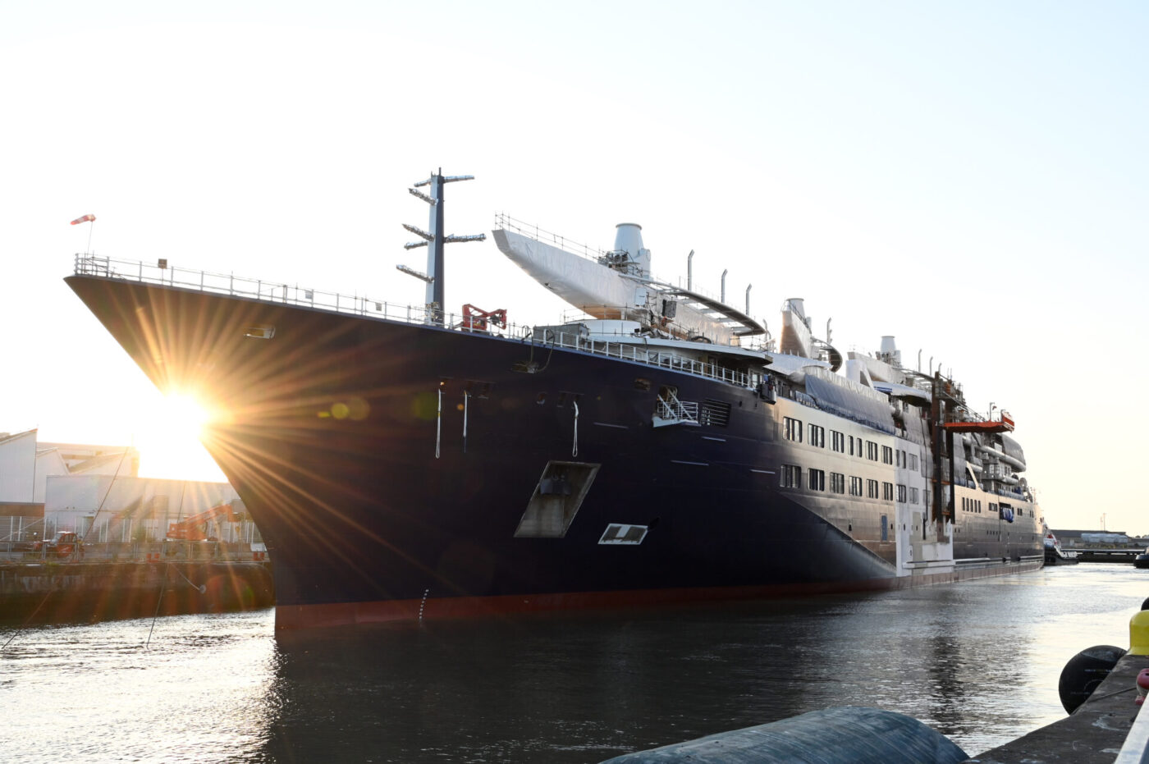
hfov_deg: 50.7
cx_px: 574
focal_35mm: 38
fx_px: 1212
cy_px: 382
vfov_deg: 35.0
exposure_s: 1/80
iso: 640
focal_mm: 38
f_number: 14
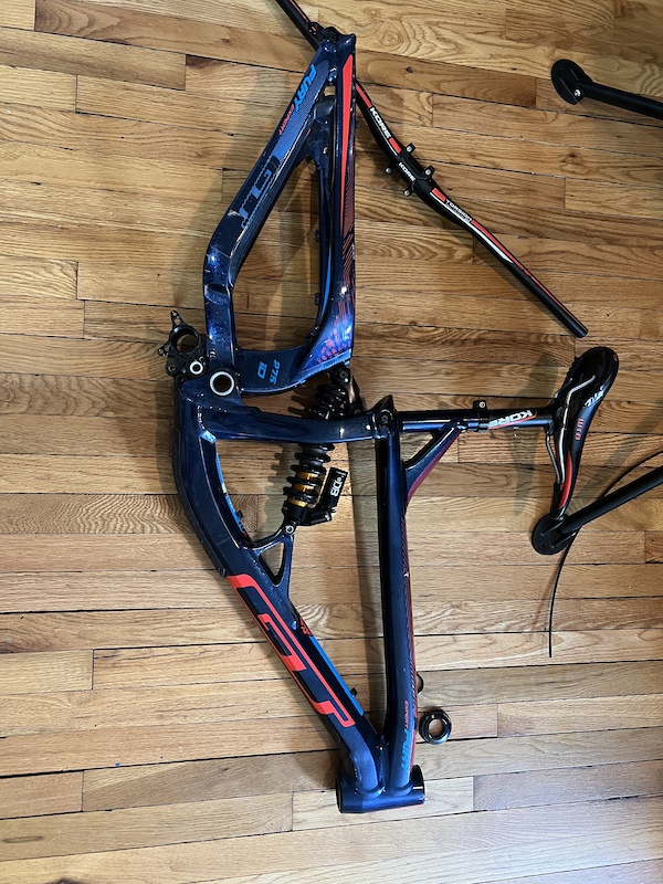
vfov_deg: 67.3
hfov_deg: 53.1
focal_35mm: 26
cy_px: 442
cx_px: 332
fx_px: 664
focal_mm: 5.7
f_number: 1.5
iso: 400
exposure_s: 1/60
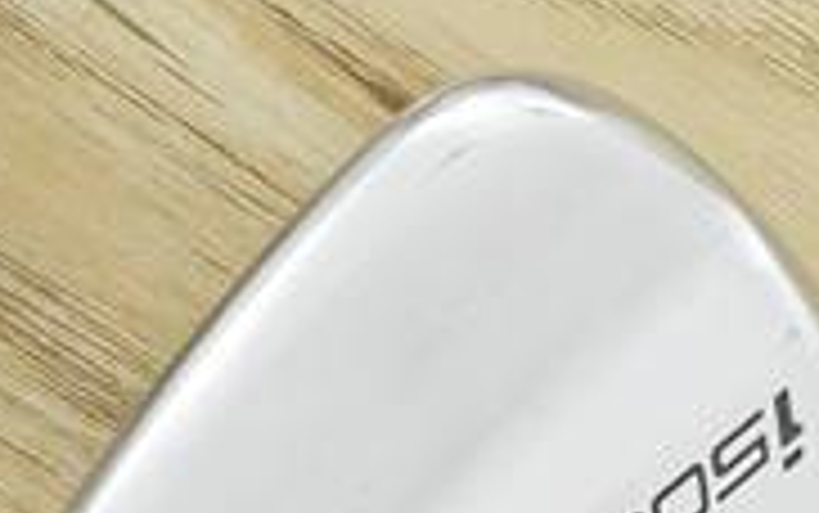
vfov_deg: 3.5
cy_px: -891
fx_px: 8331
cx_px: -533
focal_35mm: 373
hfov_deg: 5.6
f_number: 4.5
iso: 1600
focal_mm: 25
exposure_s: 1/40
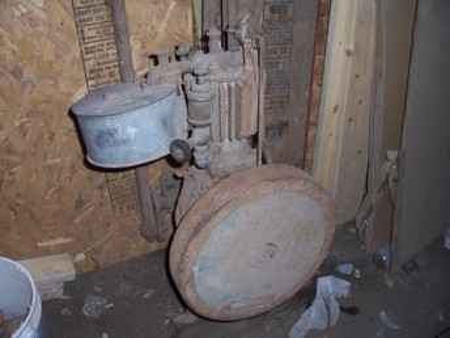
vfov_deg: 41.8
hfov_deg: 54.0
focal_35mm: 34
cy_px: 169
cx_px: 225
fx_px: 442
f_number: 2.7
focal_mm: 5.6
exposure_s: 1/60
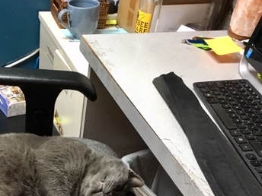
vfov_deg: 26.2
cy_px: 175
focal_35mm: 54
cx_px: 72
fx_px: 409
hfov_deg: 34.9
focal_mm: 4.15
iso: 200
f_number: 2.2
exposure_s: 1/30
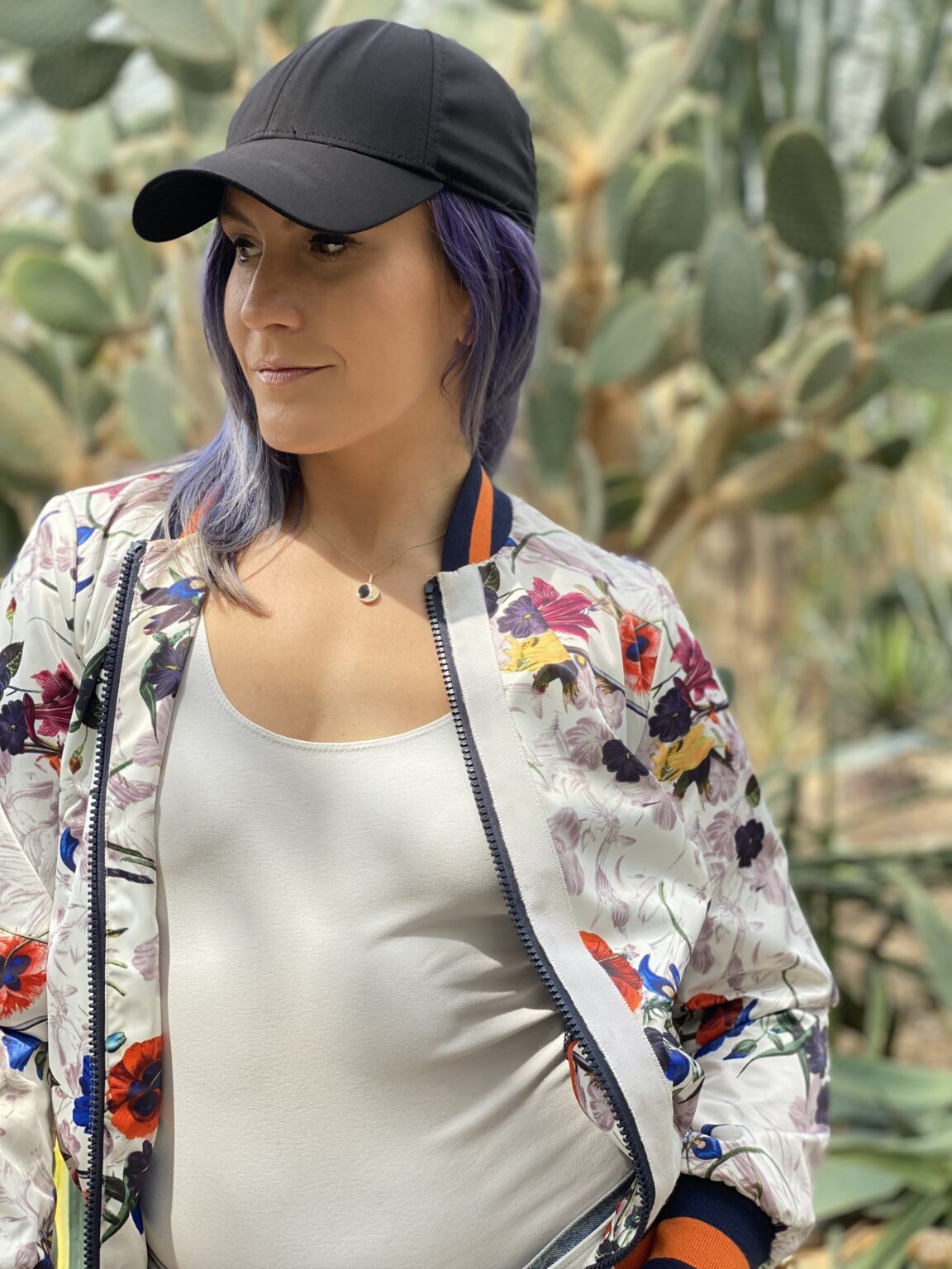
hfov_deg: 28.0
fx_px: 1907
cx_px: 476
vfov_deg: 36.8
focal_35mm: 52
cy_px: 634
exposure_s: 1/223
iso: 20
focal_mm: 6
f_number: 2
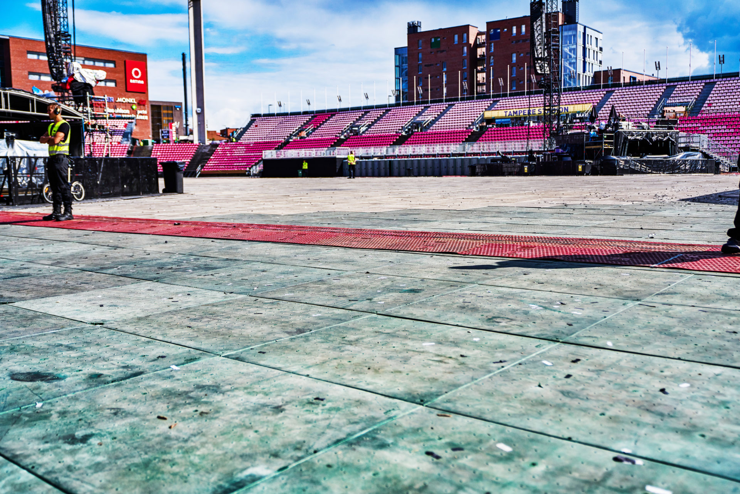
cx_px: 370
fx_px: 699
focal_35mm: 34
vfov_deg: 38.9
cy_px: 247
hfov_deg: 55.8
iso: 100
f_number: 2.8
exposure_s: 1/5000
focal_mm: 34
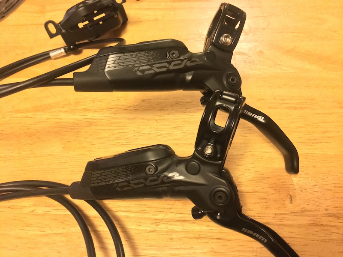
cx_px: 172
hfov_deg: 61.7
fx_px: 287
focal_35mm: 29
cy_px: 128
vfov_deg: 48.2
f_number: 2.2
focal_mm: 4.15
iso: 400
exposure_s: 1/15
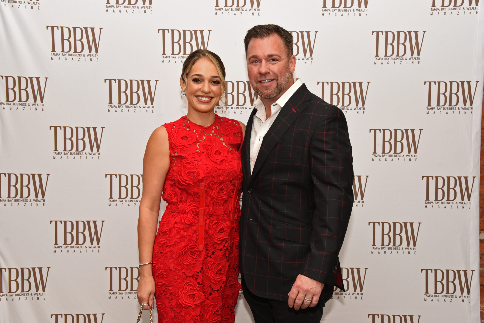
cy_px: 162
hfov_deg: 44.5
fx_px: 592
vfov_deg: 30.5
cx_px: 242
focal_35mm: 44
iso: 1600
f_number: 7.1
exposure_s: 1/60
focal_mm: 44
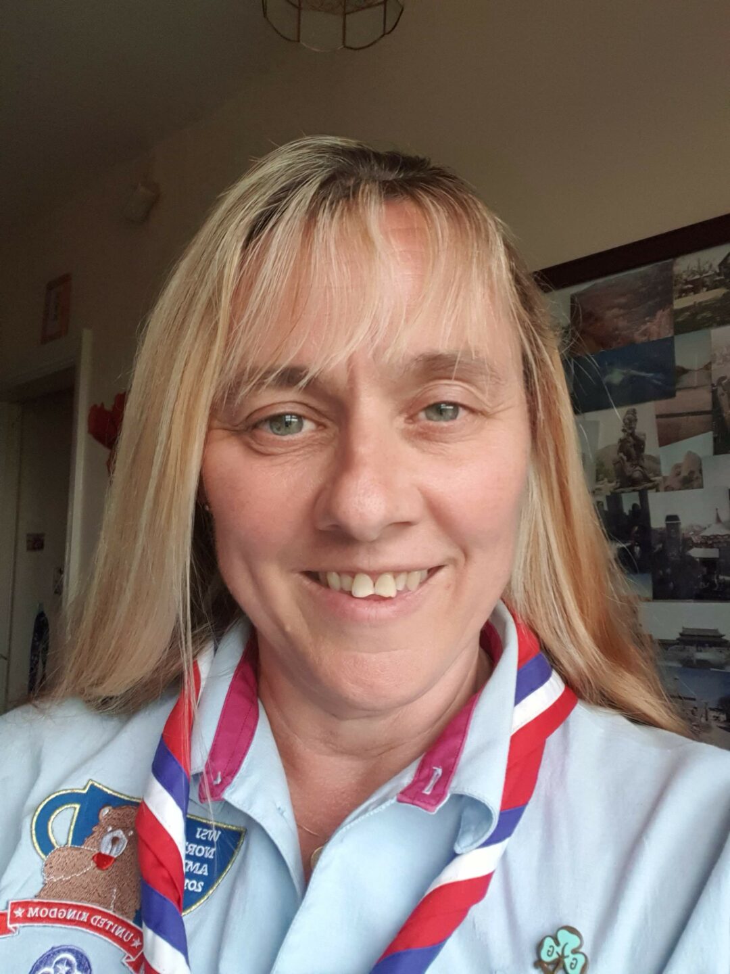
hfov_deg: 45.4
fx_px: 872
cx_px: 365
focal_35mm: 31
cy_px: 487
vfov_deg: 58.4
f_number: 1.7
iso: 160
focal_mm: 2.92
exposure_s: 1/50
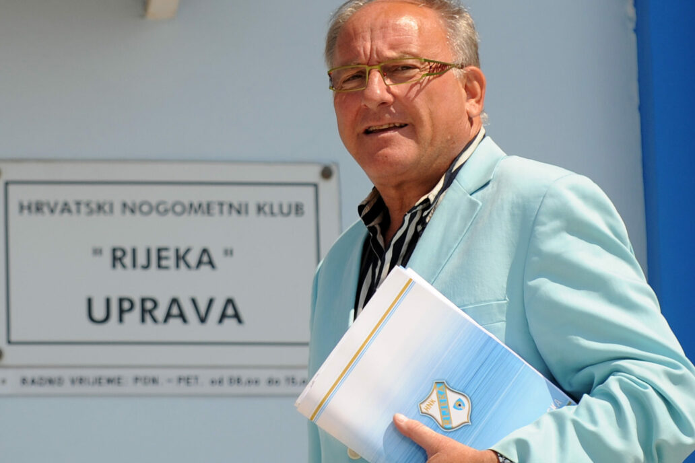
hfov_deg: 11.7
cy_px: 232
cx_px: 348
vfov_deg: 7.8
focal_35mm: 175
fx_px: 3378
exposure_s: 1/5000
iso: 200
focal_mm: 175
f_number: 2.8
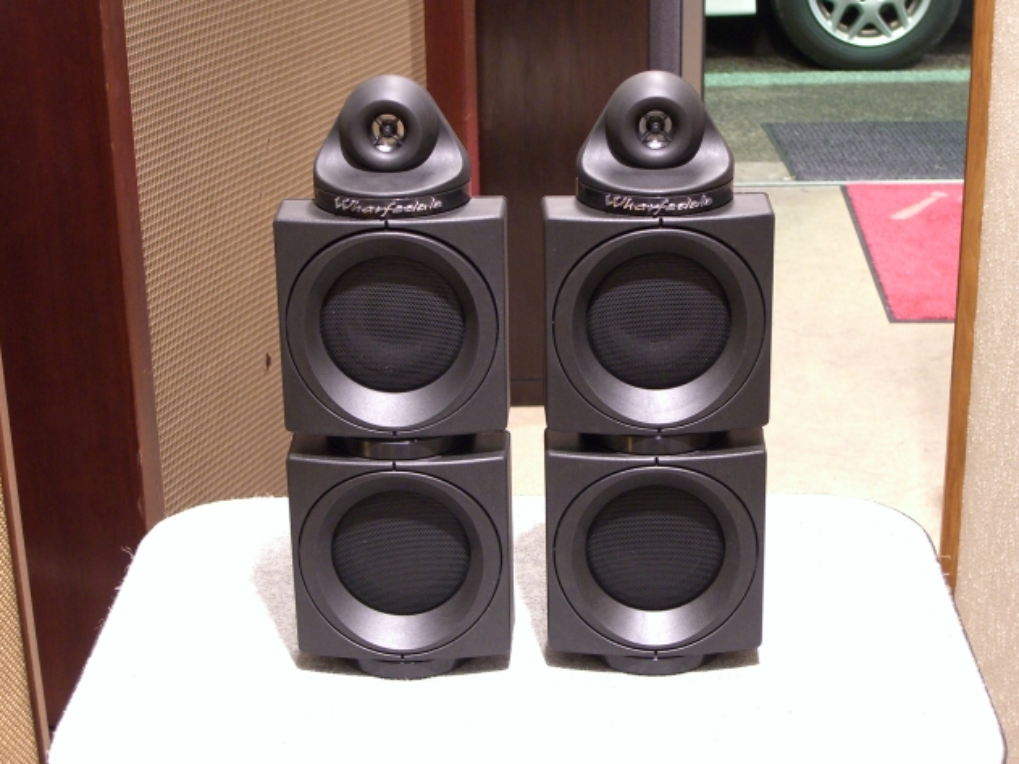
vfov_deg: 21.3
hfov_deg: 28.2
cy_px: 381
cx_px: 515
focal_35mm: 69
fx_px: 2031
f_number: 4
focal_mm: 14.2
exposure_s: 1/4
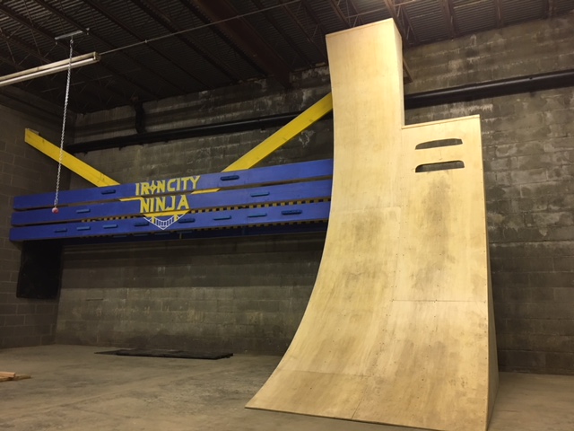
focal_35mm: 29
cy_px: 216
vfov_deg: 48.2
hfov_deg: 61.7
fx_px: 481
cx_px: 287
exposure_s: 1/15
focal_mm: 4.15
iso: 50
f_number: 2.2
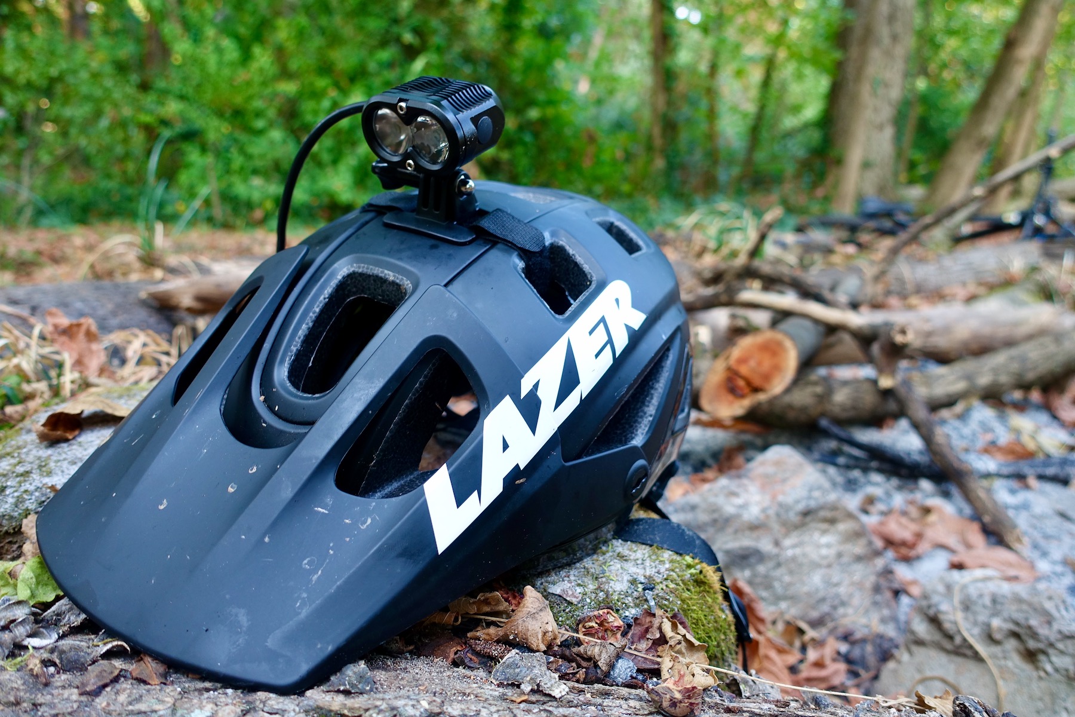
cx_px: 538
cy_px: 358
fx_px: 717
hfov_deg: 73.7
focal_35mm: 24
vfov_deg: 53.1
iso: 125
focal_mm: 8.8
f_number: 2.5
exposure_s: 1/30
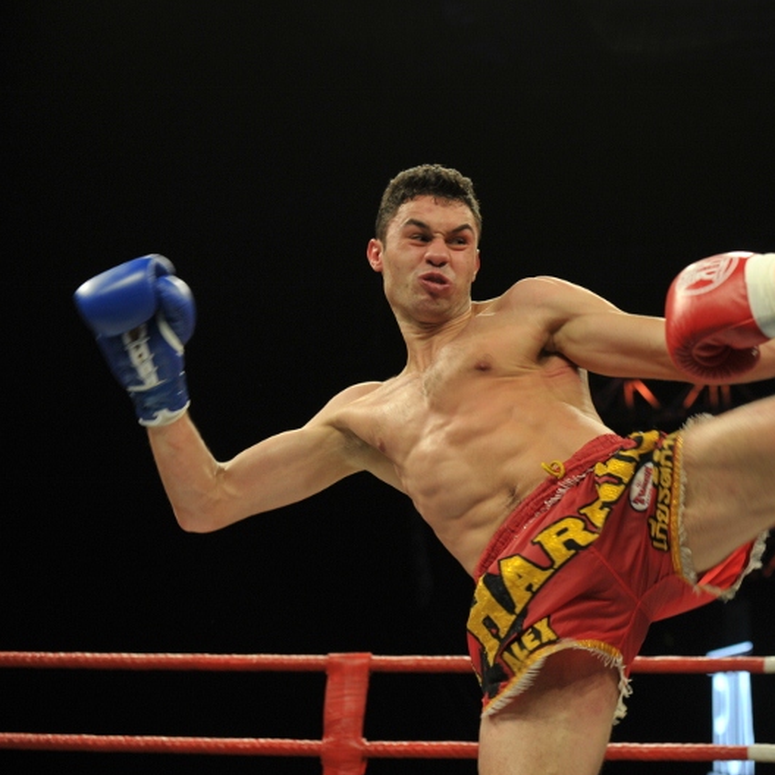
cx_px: 562
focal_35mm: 90
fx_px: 2280
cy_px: 389
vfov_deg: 19.3
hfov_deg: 19.2
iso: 1000
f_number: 4
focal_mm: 70
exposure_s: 1/250
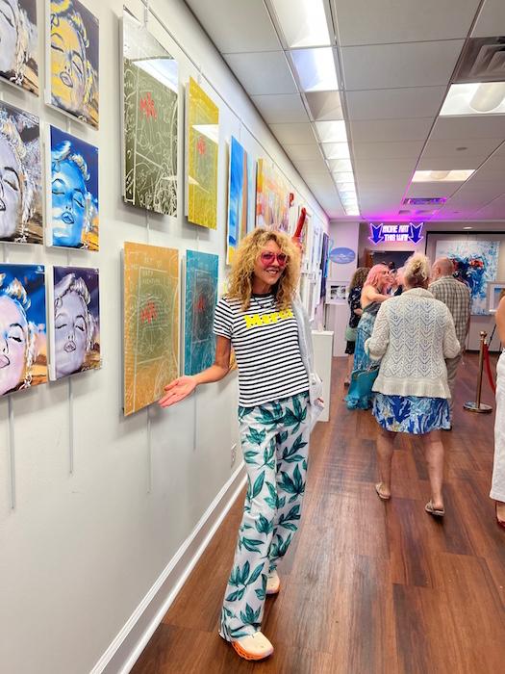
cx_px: 252
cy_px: 337
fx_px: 506
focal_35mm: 26
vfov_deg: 67.3
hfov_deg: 53.1
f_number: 1.5
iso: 100
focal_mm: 5.7
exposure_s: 1/147
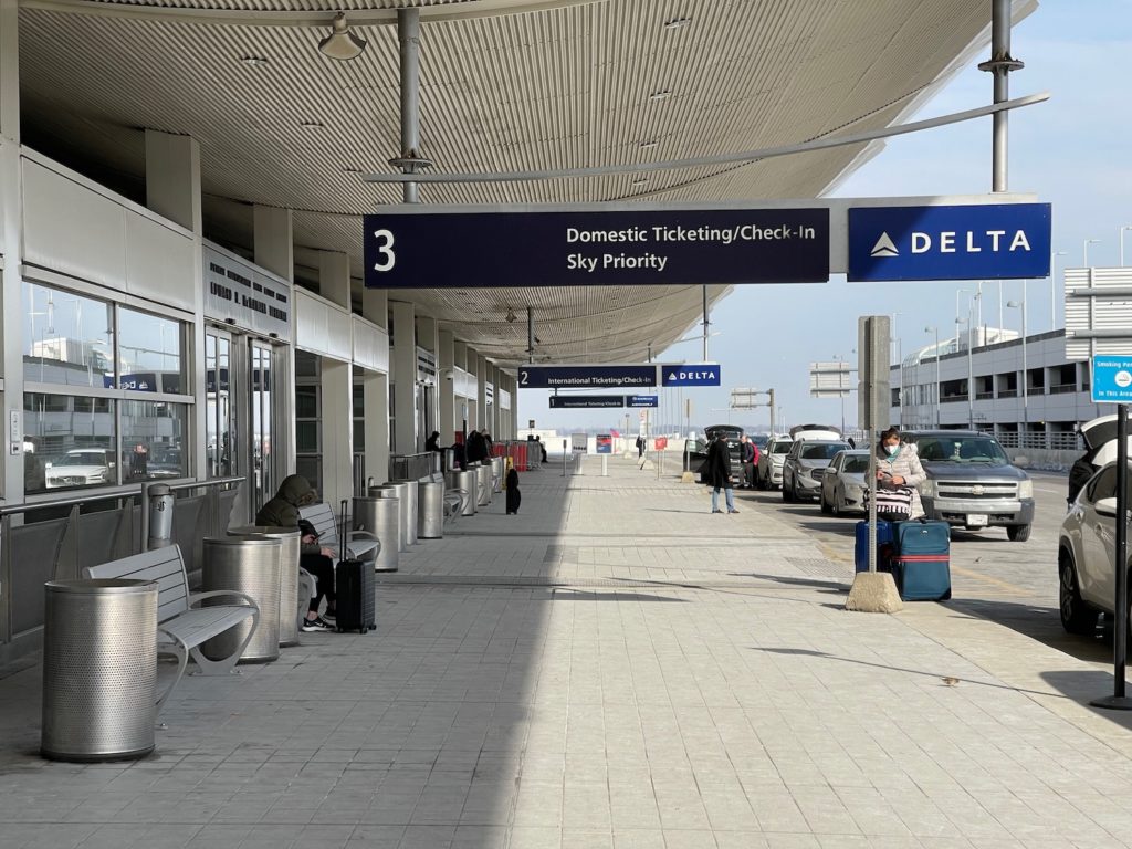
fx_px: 2093
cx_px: 566
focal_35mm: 64
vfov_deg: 22.9
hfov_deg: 30.3
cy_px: 424
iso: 20
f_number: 2.2
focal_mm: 7.5
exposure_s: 1/911
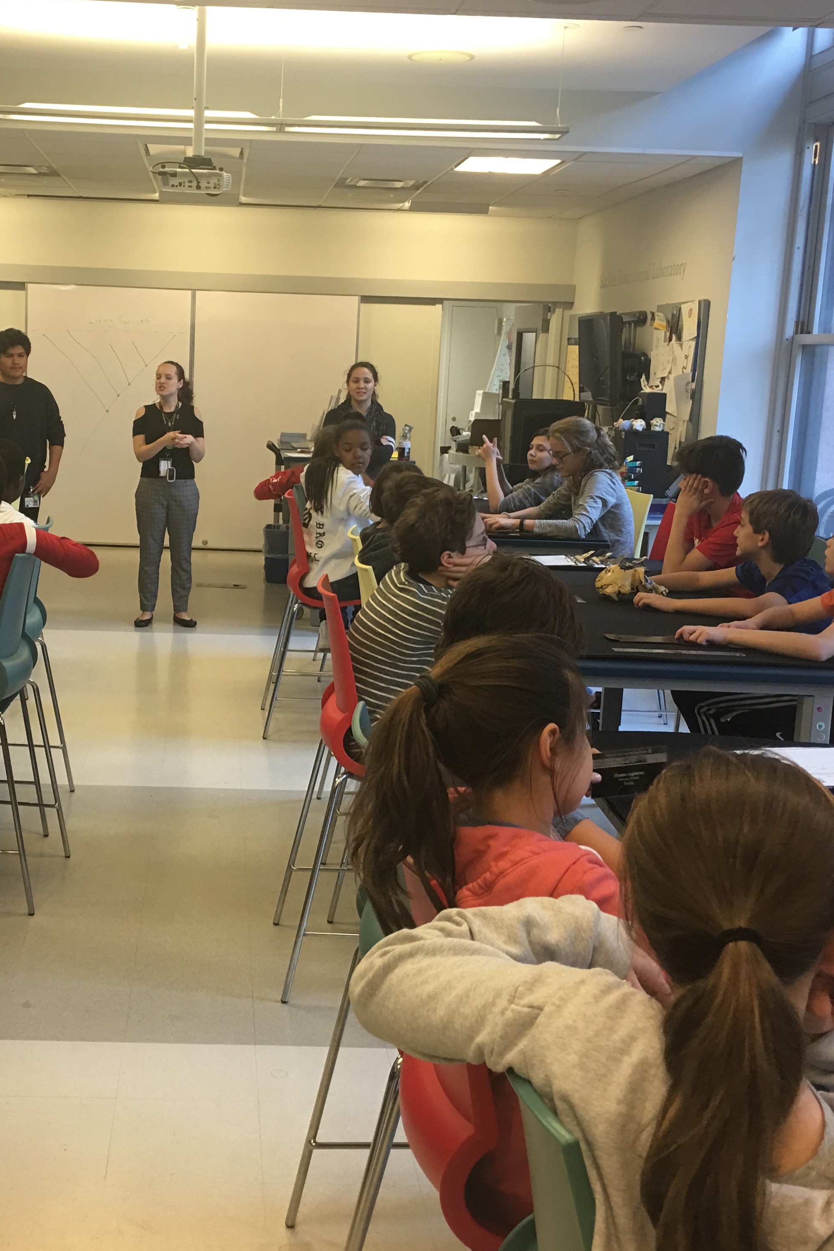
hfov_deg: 32.3
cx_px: 260
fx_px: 1425
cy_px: 626
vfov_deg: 47.4
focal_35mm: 41
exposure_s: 1/15
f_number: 2.2
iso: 40
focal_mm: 4.15
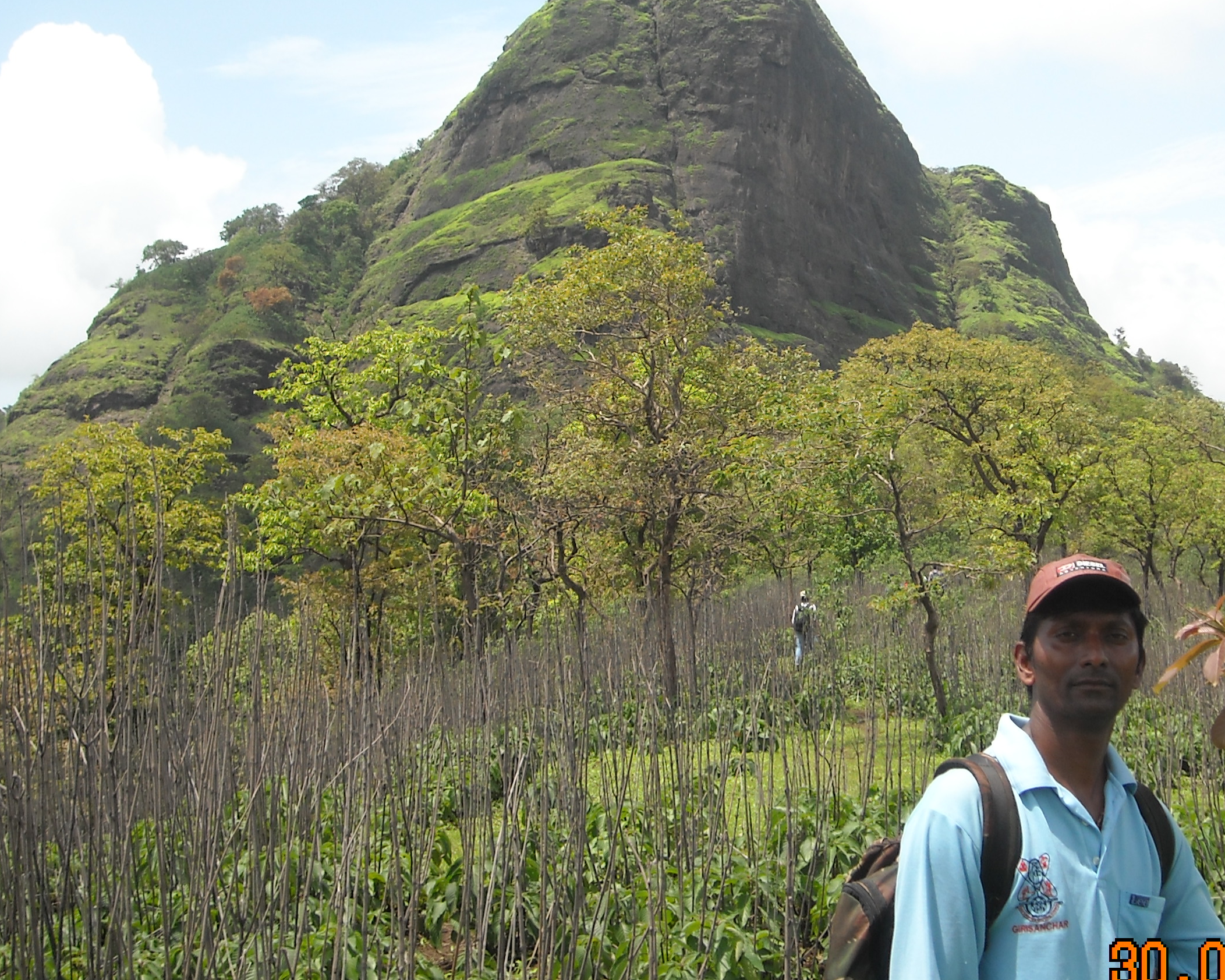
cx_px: 715
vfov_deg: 28.6
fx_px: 1921
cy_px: 401
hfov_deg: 35.3
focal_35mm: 53
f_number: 5.6
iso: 64
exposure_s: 1/201
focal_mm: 5.7
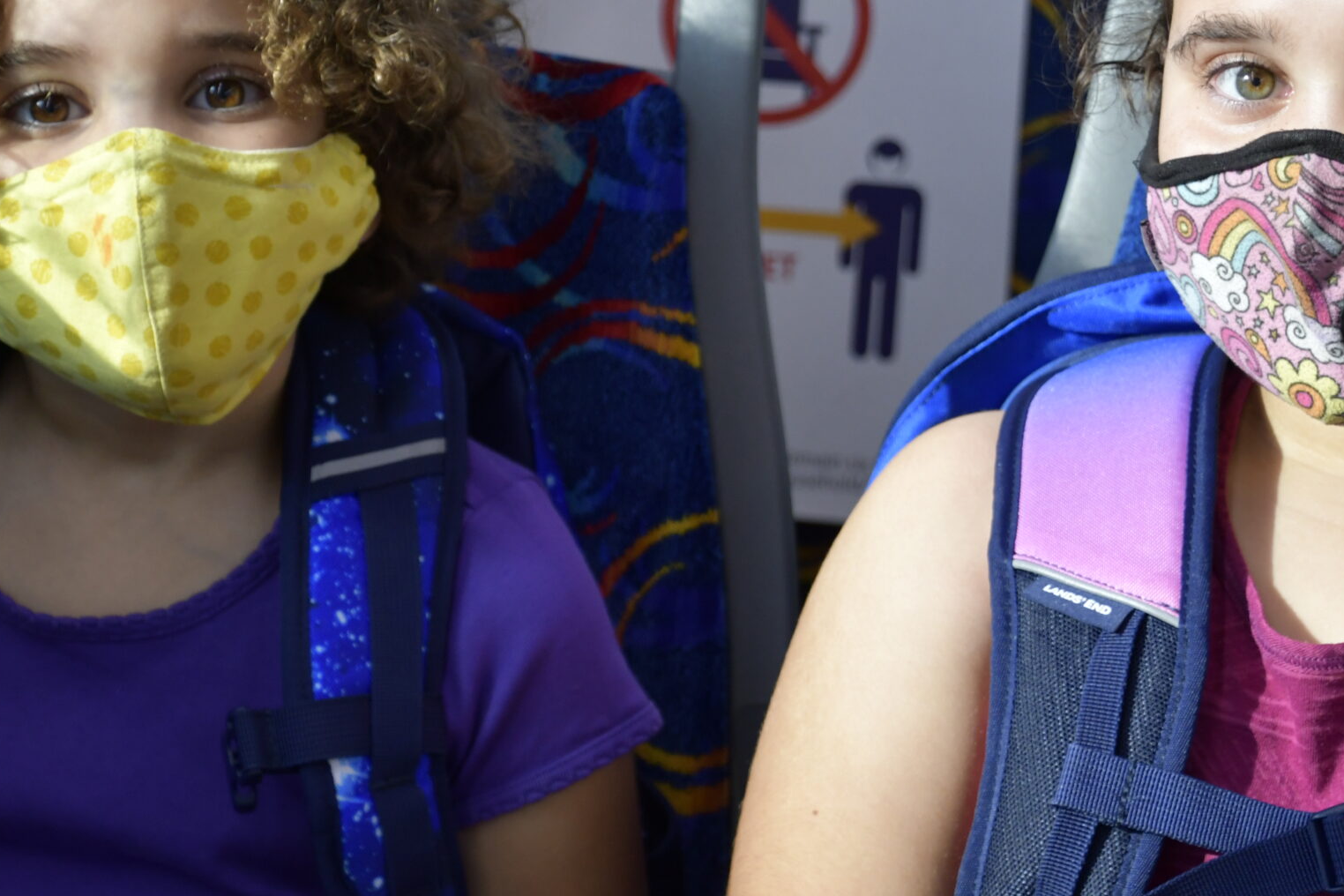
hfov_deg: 15.6
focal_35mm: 131
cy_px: 238
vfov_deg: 10.4
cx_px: 833
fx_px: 4890
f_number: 4.8
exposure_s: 1/125
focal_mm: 52
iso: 800
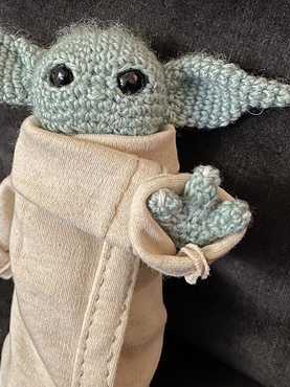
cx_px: 109
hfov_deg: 32.0
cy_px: 168
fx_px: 503
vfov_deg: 42.0
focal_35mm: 45
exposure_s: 1/8
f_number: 1.6
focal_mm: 4.2
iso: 500
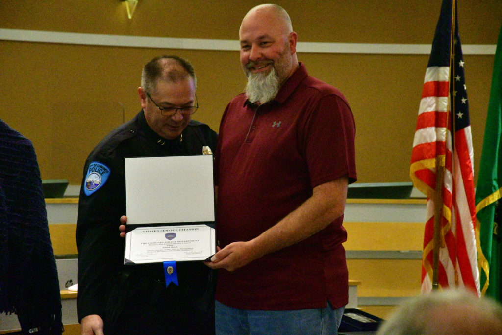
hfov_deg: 13.0
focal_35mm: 158
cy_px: 168
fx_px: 2196
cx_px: 251
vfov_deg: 8.7
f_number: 6.3
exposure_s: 1/400
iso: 28800
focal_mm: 105
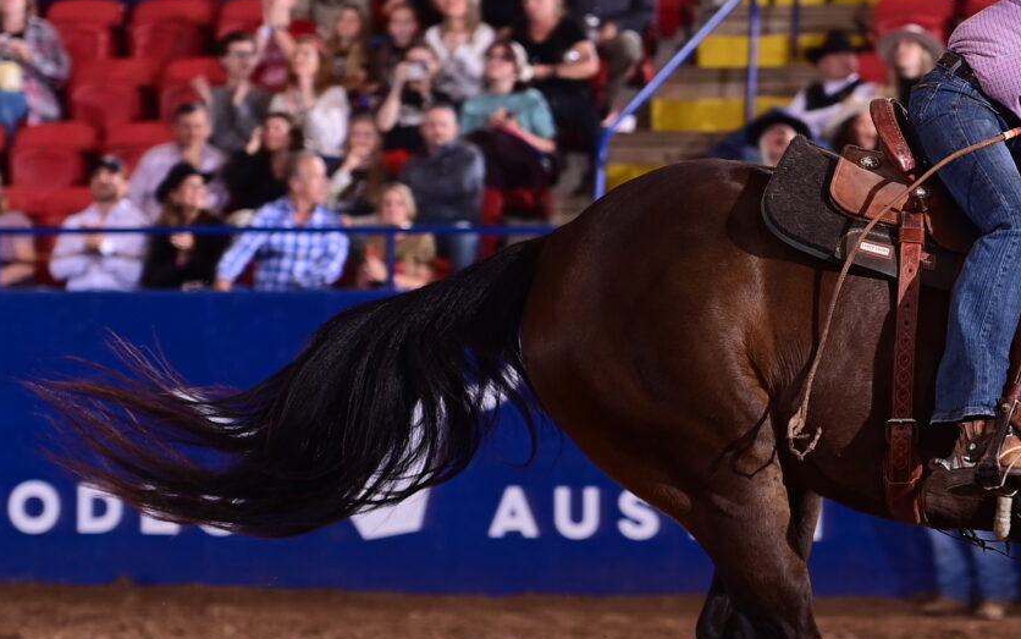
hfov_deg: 8.5
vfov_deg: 5.3
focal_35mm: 247
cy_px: 379
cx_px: 835
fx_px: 6875
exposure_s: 1/250
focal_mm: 110
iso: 500
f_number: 4
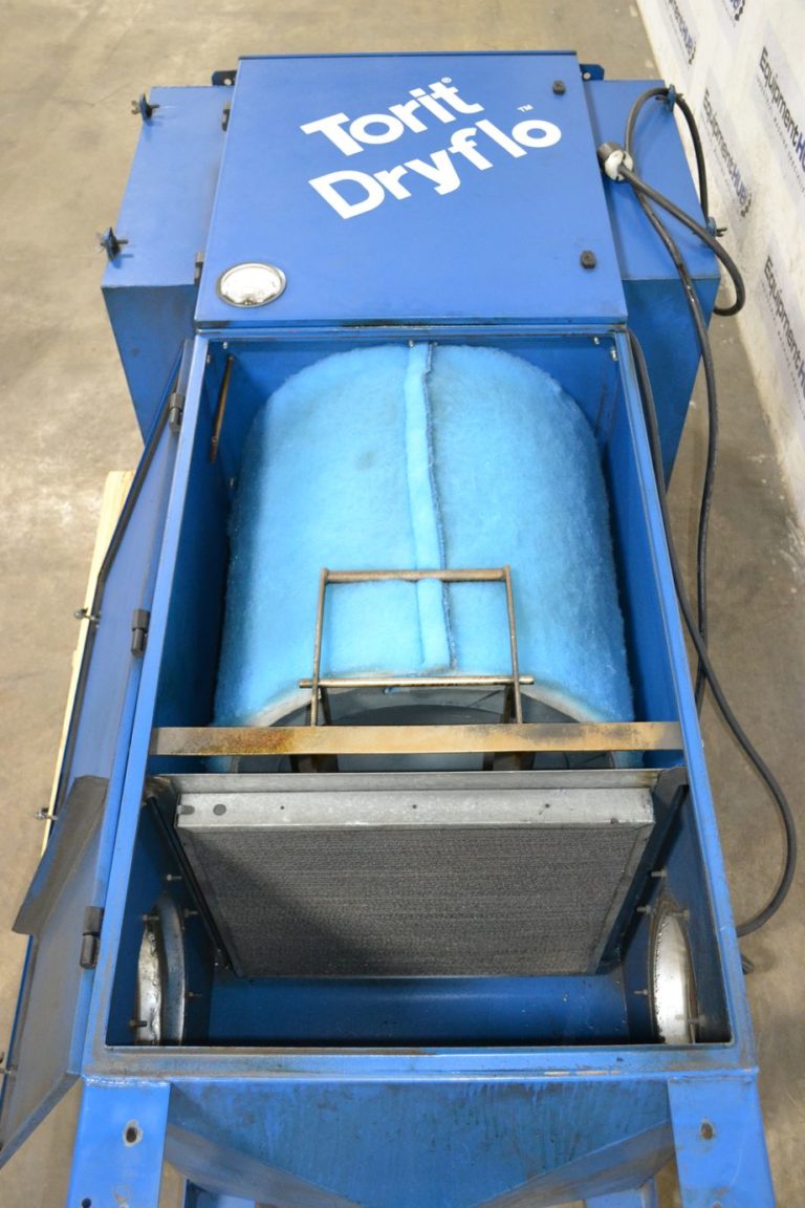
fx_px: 1107
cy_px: 604
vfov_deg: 57.2
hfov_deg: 40.0
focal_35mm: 33
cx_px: 402
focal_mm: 22
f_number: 3.8
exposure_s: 1/60
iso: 2000
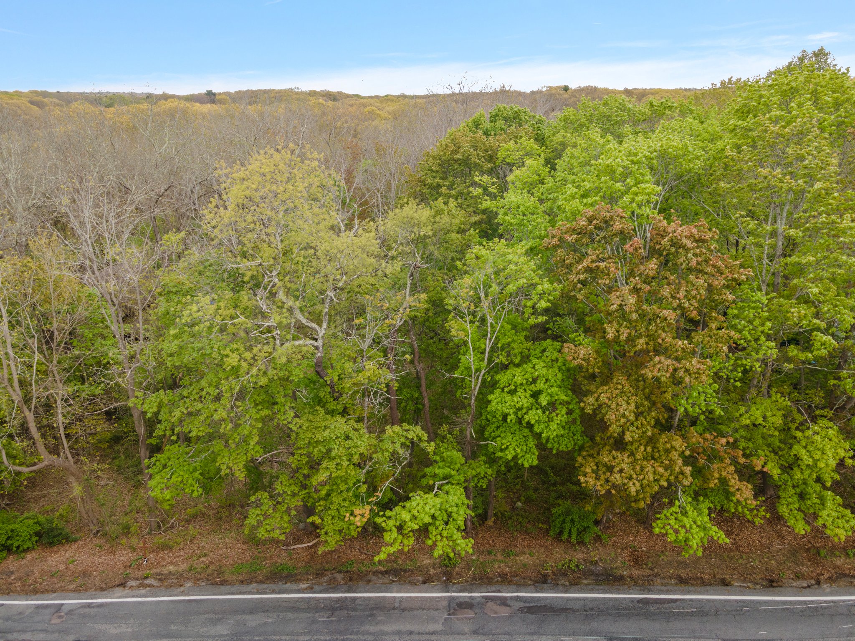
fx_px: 593
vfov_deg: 56.8
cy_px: 320
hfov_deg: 71.6
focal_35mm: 24
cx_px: 428
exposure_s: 1/100
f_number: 2.8
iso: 100
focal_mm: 4.5
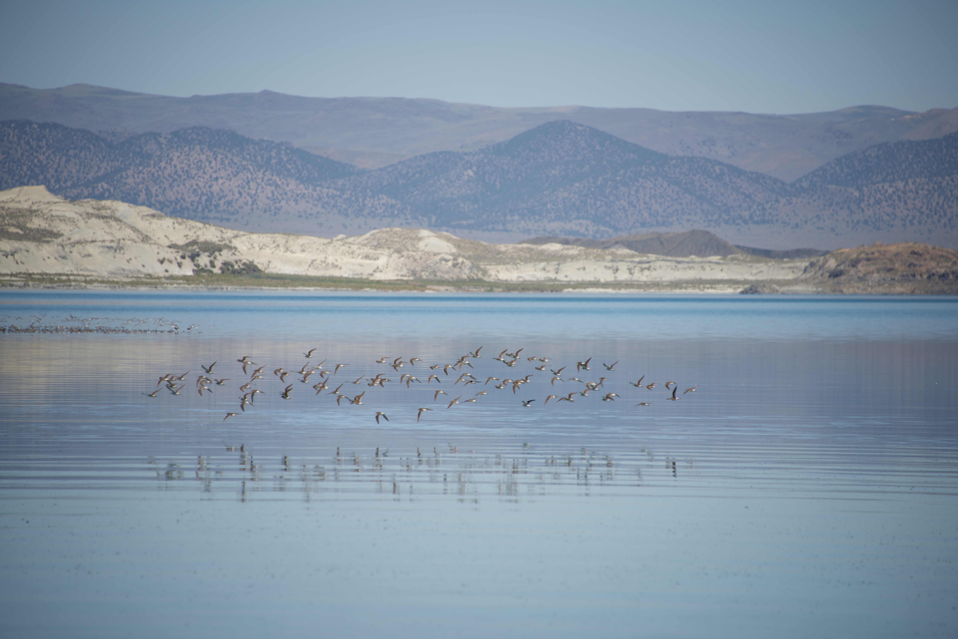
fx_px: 7985
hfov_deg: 6.9
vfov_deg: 4.6
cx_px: 479
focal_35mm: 300
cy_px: 320
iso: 100
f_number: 6.3
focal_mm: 300
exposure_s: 1/500
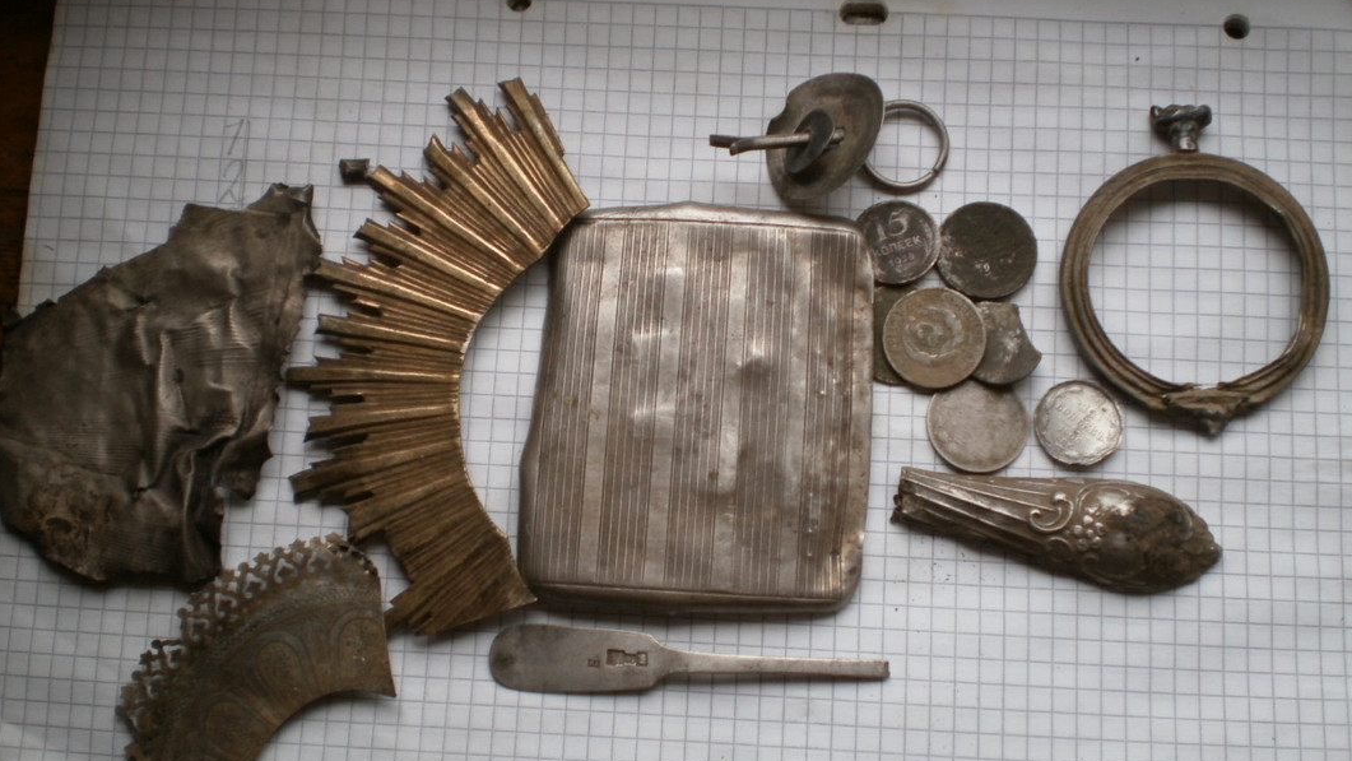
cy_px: 370
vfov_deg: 26.0
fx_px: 1649
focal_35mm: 46
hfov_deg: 44.6
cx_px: 676
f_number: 3.5
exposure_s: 1/60
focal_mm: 7.4
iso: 100
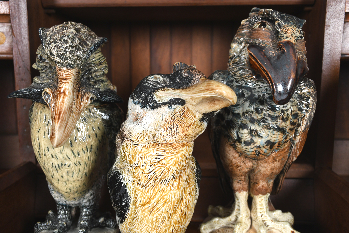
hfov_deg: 49.6
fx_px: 378
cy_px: 116
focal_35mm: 39
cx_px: 174
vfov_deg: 34.2
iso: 100
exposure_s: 1/100
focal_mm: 26
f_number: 5
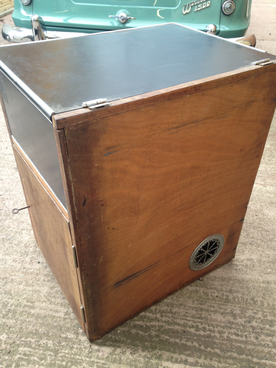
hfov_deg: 42.9
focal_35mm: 33
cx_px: 138
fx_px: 351
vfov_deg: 55.4
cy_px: 184
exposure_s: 1/40
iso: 64
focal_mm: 4.12
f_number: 2.4
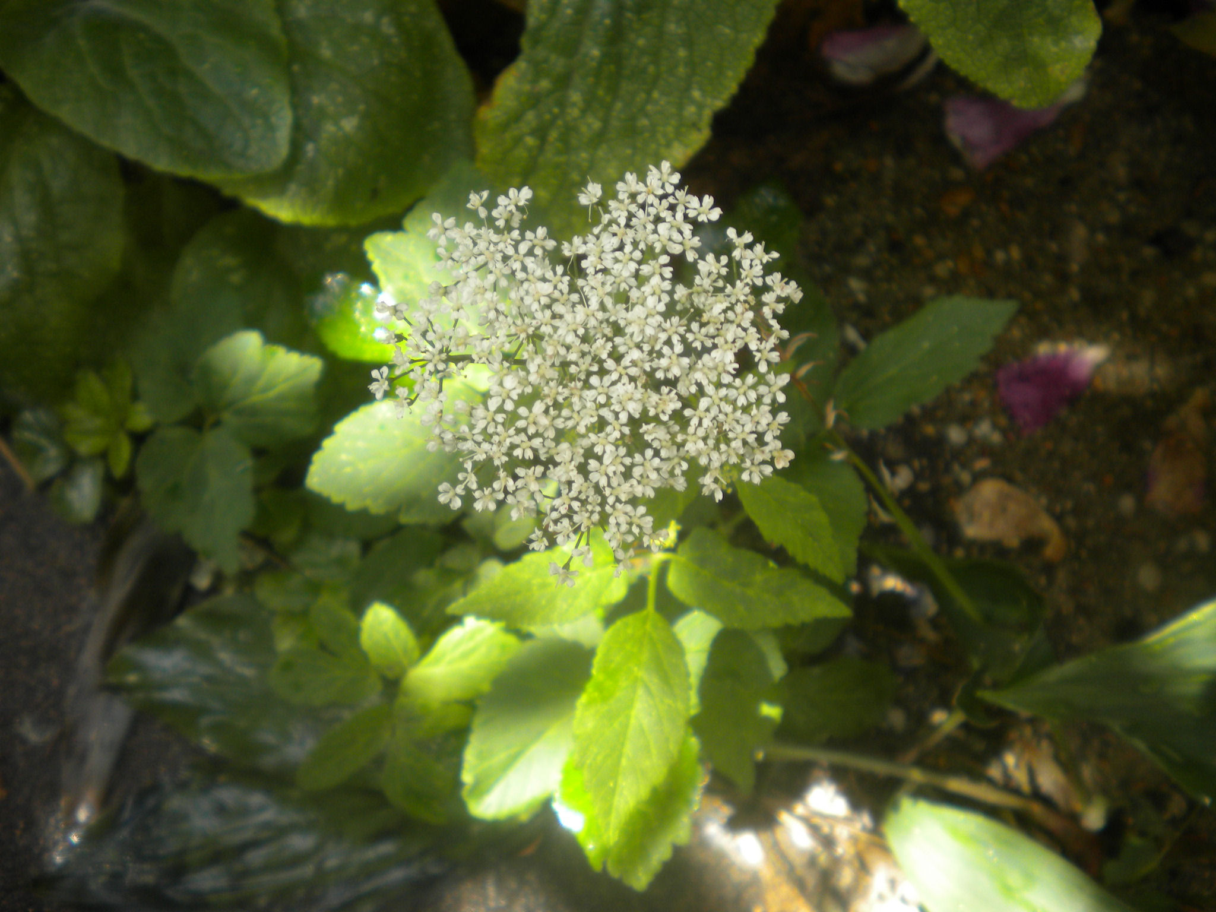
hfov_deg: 52.6
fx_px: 1229
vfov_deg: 40.7
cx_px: 608
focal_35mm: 35
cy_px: 456
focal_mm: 6.3
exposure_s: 1/166
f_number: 3.1
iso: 80
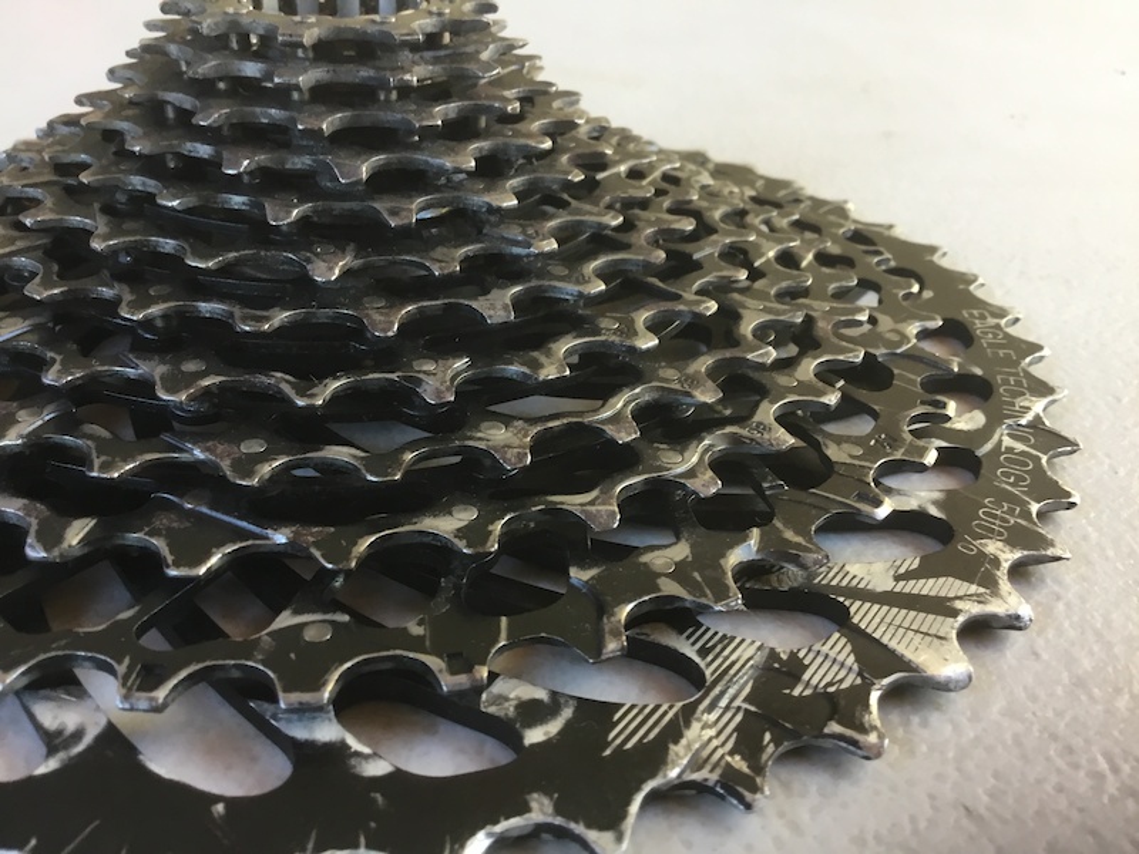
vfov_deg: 45.4
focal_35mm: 31
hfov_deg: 58.4
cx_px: 570
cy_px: 427
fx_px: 1020
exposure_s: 1/30
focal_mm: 3.3
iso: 50
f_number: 2.4
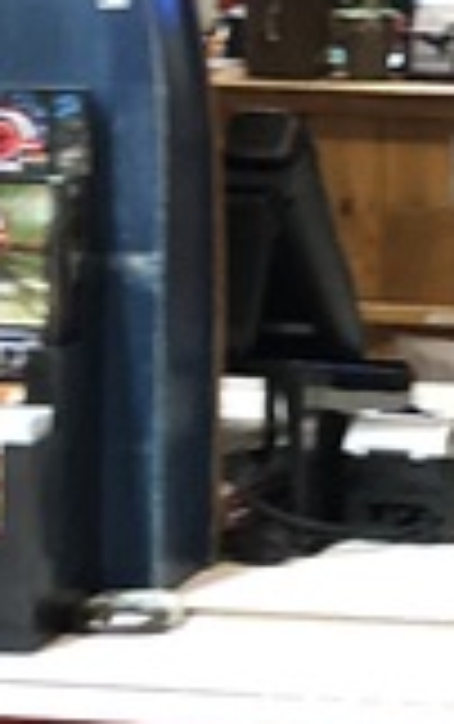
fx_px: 3732
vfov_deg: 11.1
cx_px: 1196
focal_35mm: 189
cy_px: 274
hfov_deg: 6.5
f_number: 1.8
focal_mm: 4
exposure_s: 1/9
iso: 100
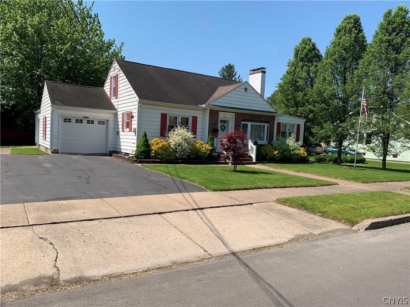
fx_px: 308
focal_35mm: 26
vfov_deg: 53.1
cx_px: 205
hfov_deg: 67.3
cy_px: 154
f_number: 1.8
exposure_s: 1/1812
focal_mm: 4.25
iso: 25
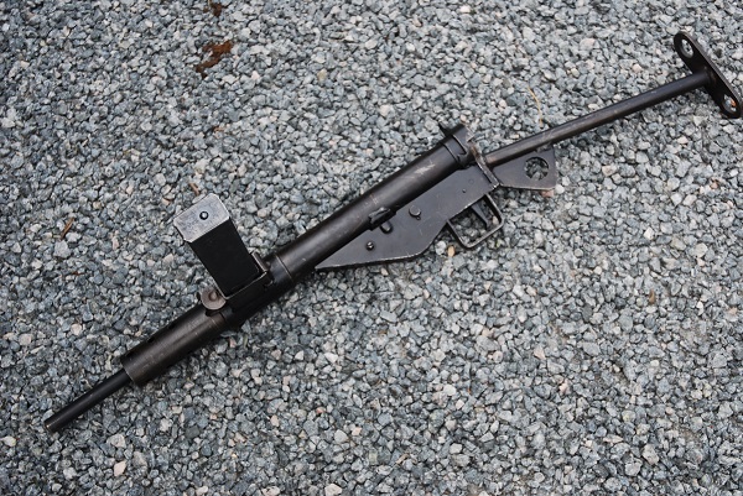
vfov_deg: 29.0
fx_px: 960
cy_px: 248
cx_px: 372
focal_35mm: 46
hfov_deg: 42.3
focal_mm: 31
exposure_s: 1/125
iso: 100
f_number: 5.6
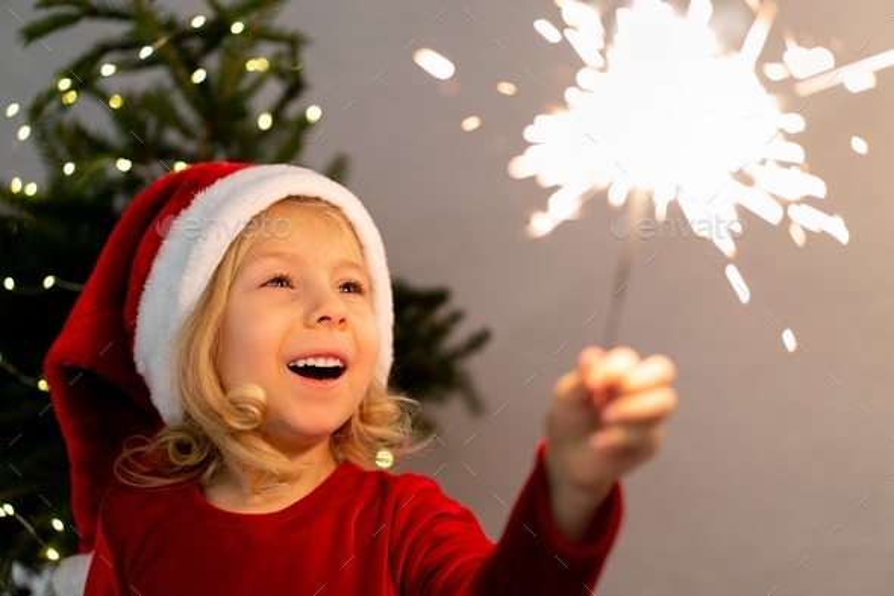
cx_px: 447
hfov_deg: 36.3
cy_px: 298
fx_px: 1365
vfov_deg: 24.6
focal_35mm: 55
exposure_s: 1/100
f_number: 1.8
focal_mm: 55
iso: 500
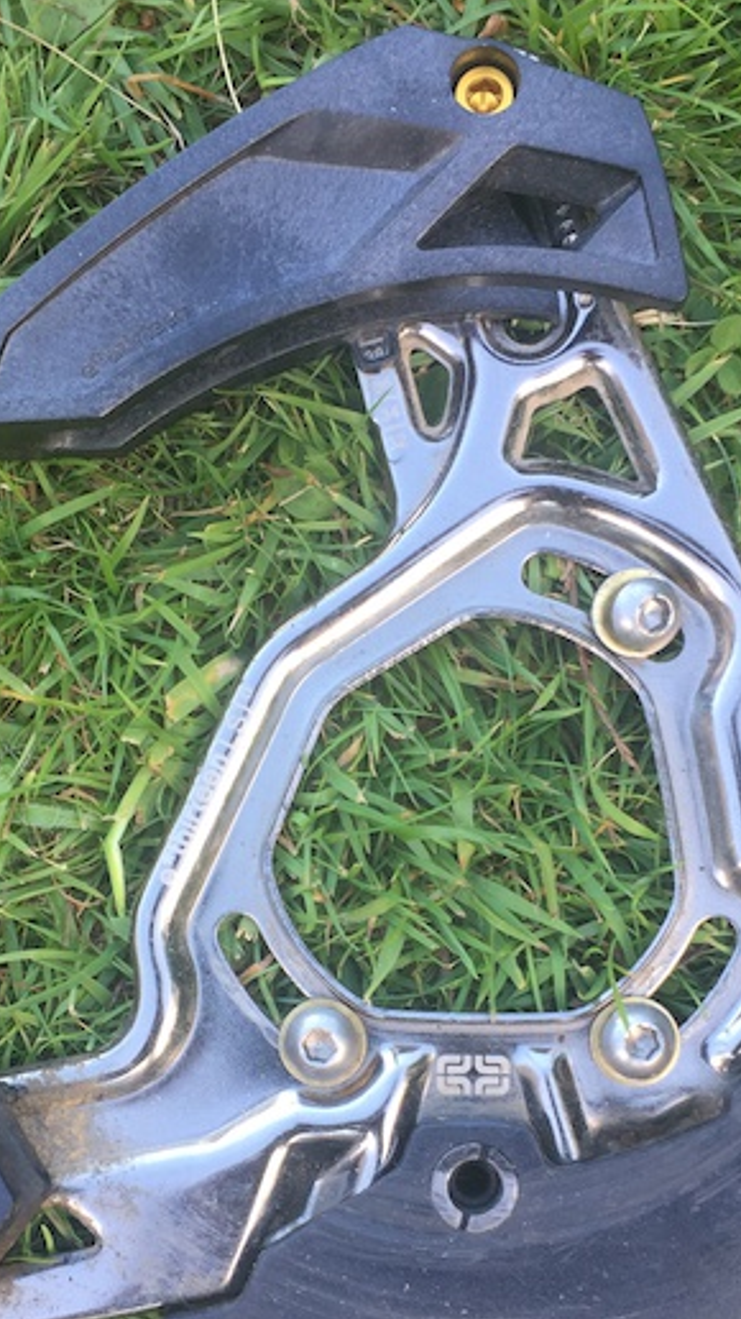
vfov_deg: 41.9
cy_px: 792
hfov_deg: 24.4
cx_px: 312
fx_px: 1713
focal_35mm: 49
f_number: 2.2
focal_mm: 4.15
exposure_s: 1/50
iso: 32
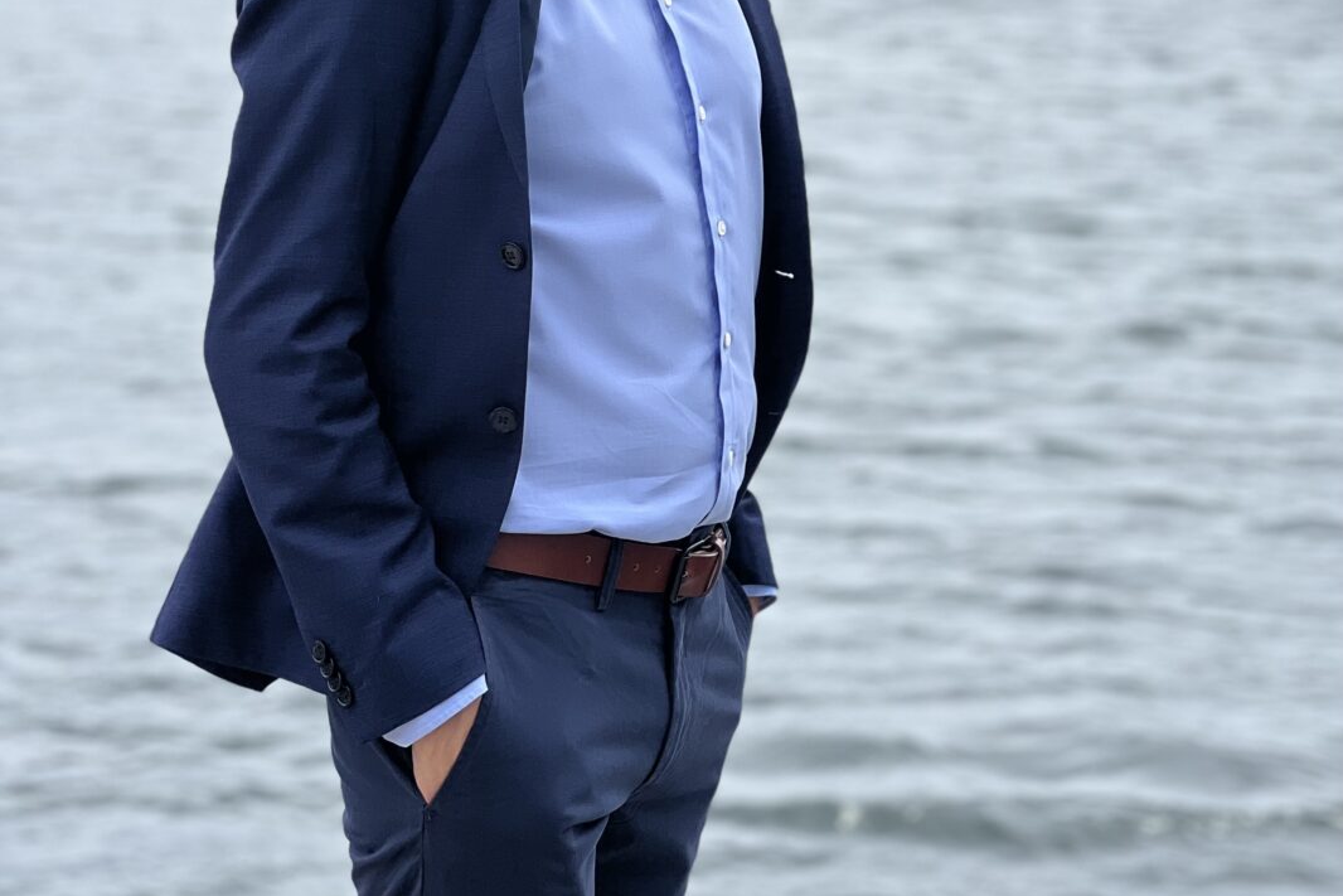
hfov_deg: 19.1
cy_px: 63
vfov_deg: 12.7
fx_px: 3992
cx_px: 672
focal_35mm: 107
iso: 32
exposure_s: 1/536
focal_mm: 9
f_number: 2.8
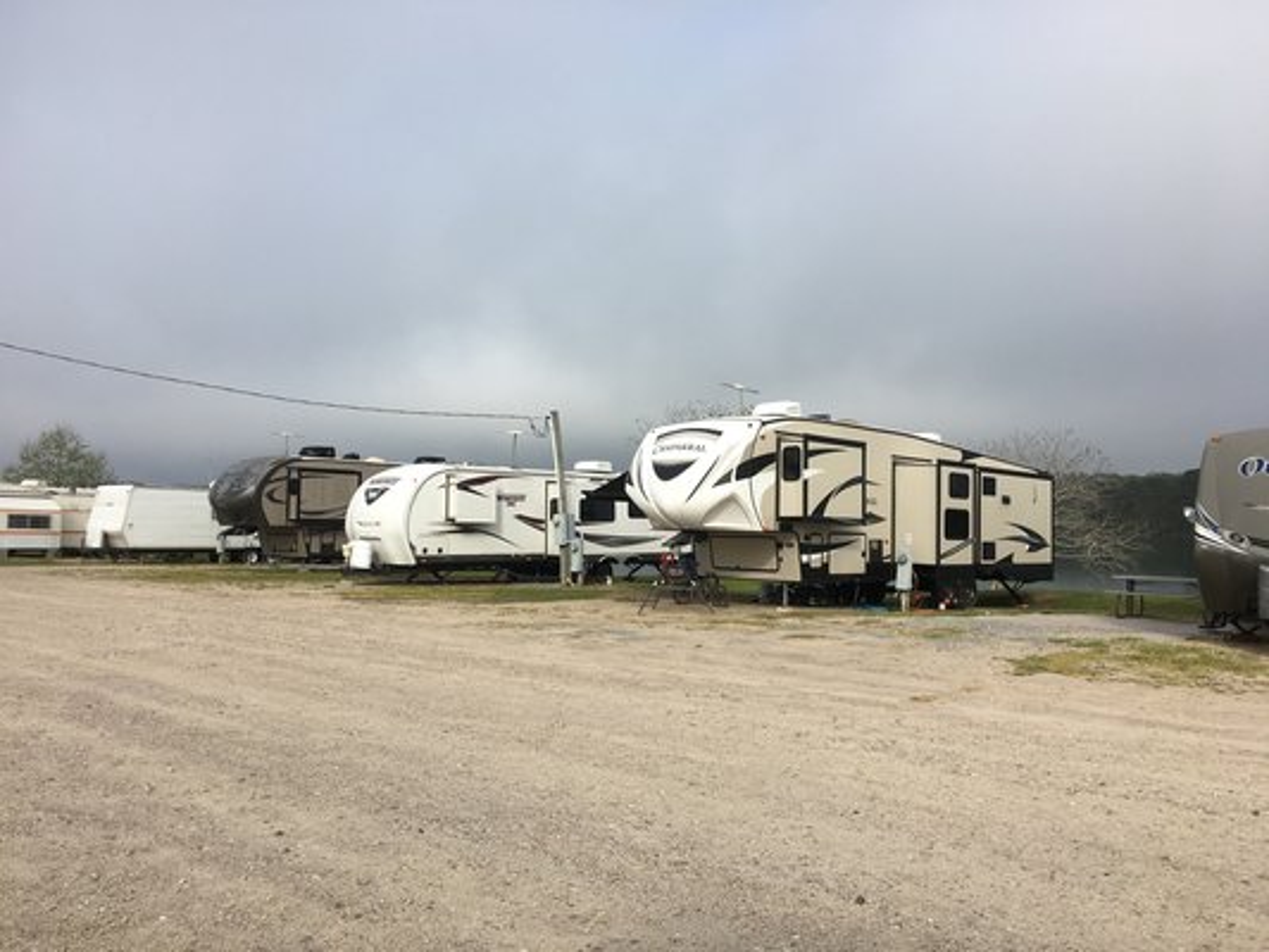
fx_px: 1063
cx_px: 634
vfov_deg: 48.2
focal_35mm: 29
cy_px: 476
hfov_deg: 61.6
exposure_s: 1/1876
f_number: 2.2
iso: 25
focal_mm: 4.15
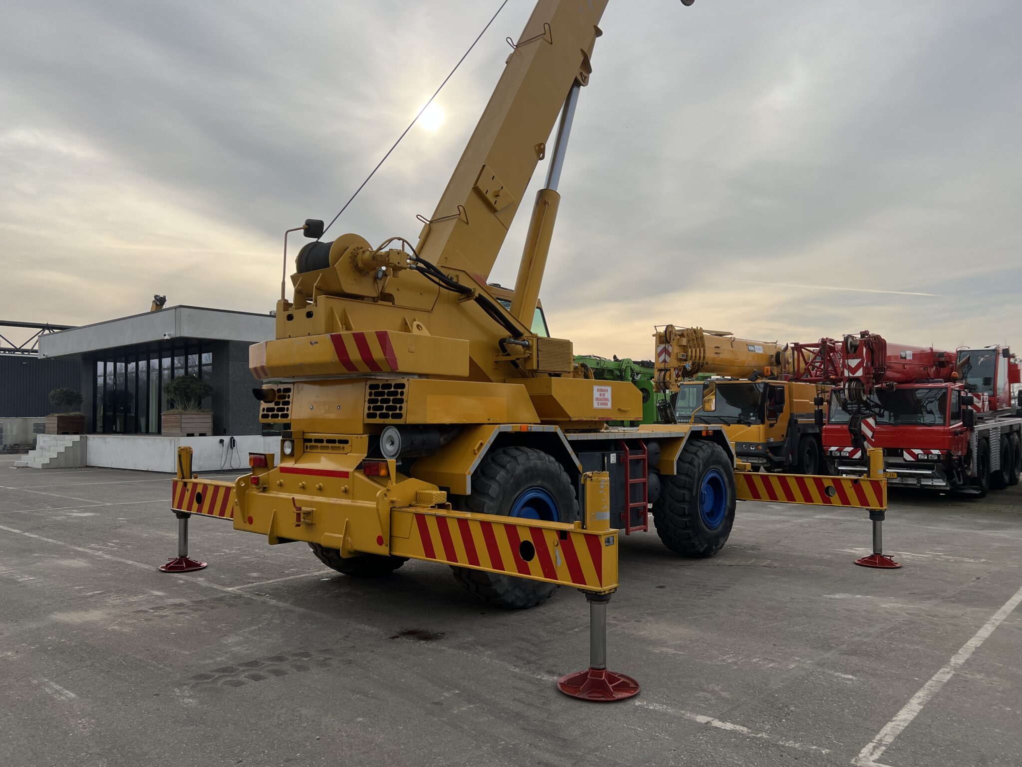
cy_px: 384
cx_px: 511
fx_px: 768
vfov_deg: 53.1
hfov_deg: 67.3
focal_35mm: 26
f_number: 1.5
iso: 50
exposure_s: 1/5076
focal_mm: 5.7
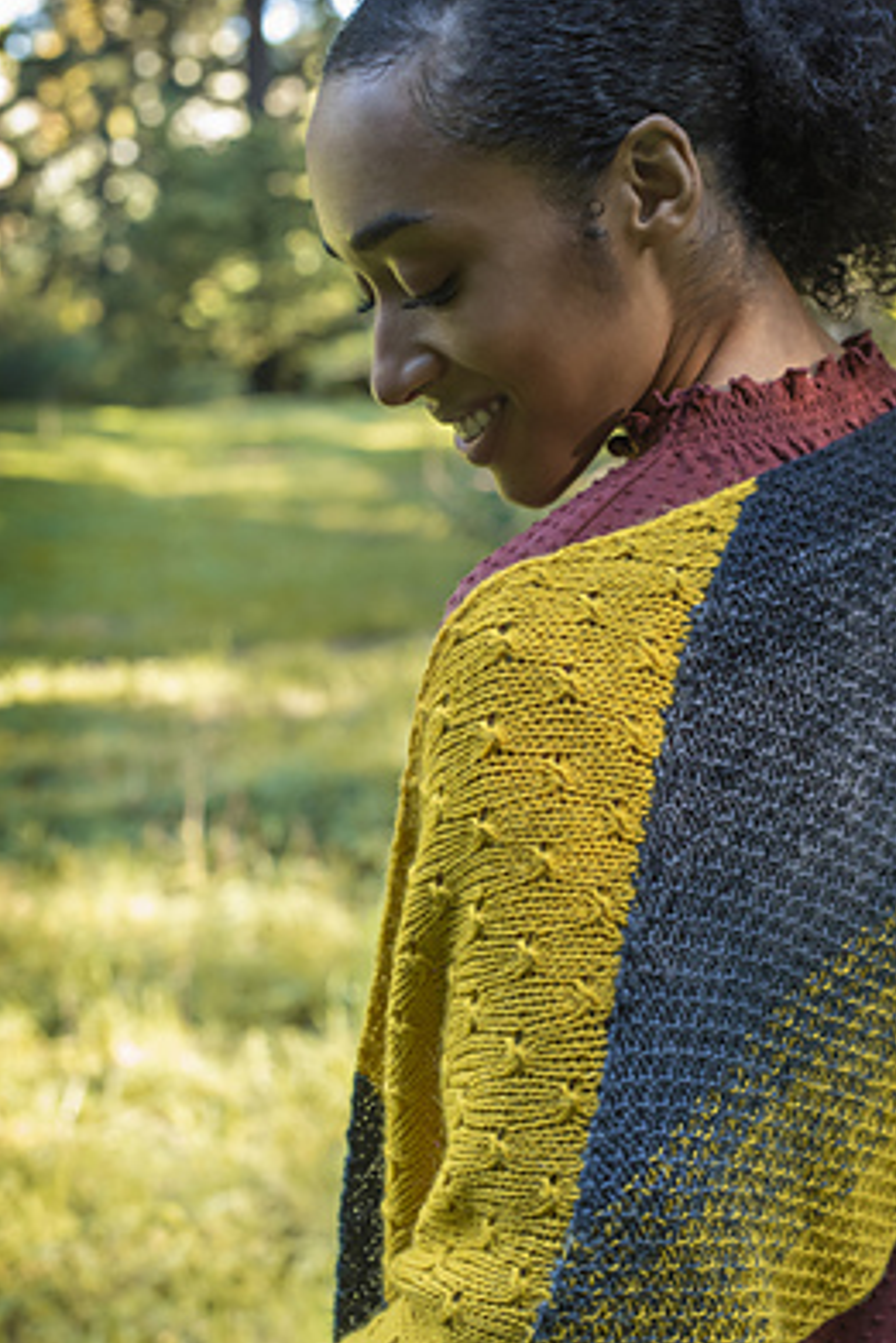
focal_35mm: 64
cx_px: 566
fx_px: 2387
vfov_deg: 31.4
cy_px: 773
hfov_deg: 21.2
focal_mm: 50
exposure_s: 1/60
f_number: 5
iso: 1000
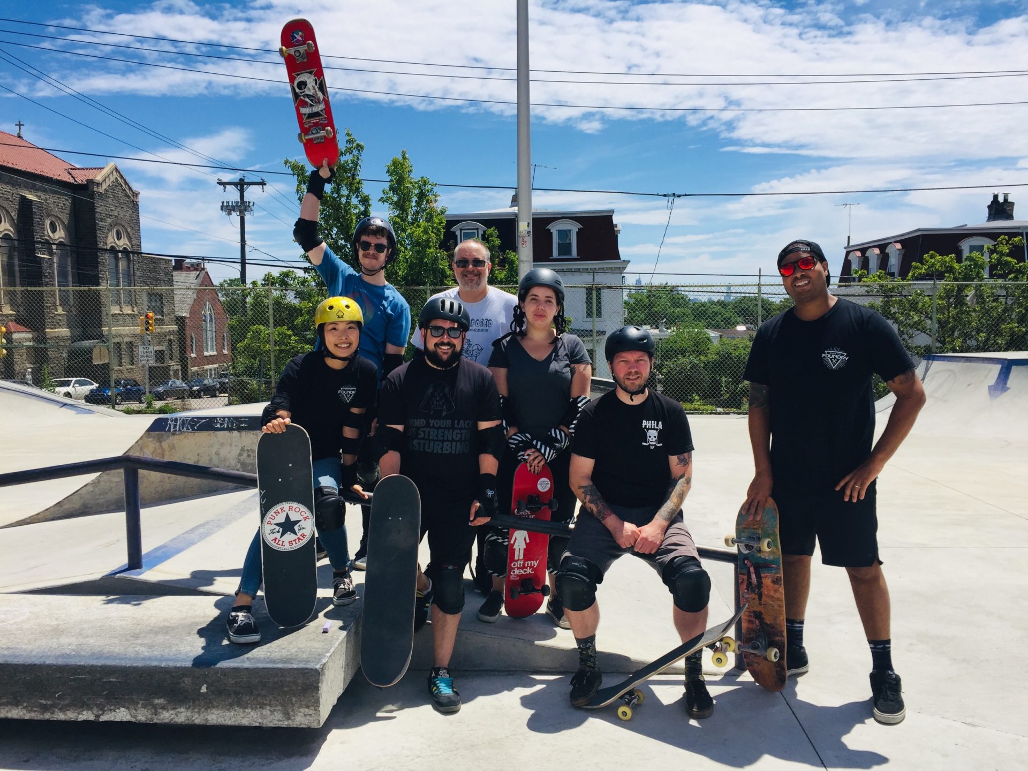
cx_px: 514
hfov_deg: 61.7
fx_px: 861
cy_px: 386
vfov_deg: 48.2
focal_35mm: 29
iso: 32
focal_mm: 4.15
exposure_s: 1/2825
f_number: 2.2
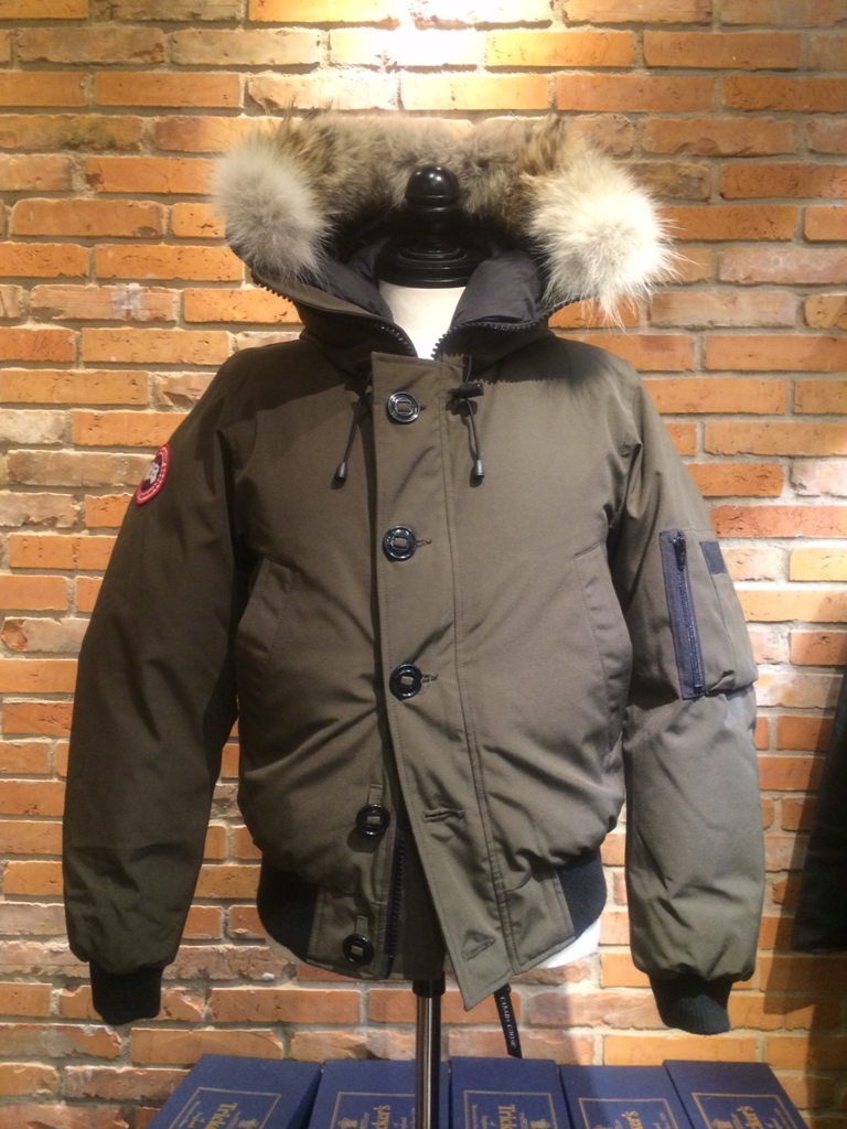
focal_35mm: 29
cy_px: 564
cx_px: 424
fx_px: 946
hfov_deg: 48.2
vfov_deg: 61.7
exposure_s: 1/33
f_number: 2.2
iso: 320
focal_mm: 4.15
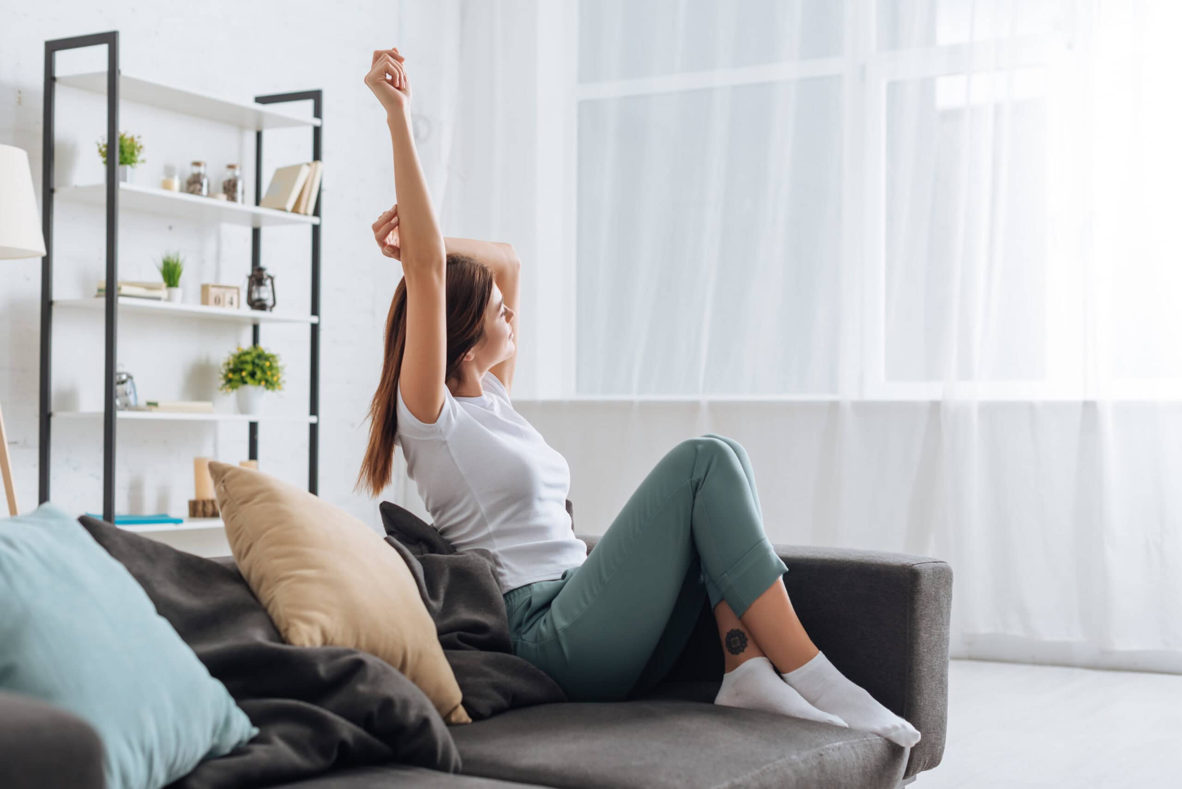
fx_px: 1642
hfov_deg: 39.6
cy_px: 394
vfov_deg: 27.0
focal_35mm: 50
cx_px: 591
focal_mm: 50
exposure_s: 1/200
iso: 100
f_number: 3.2
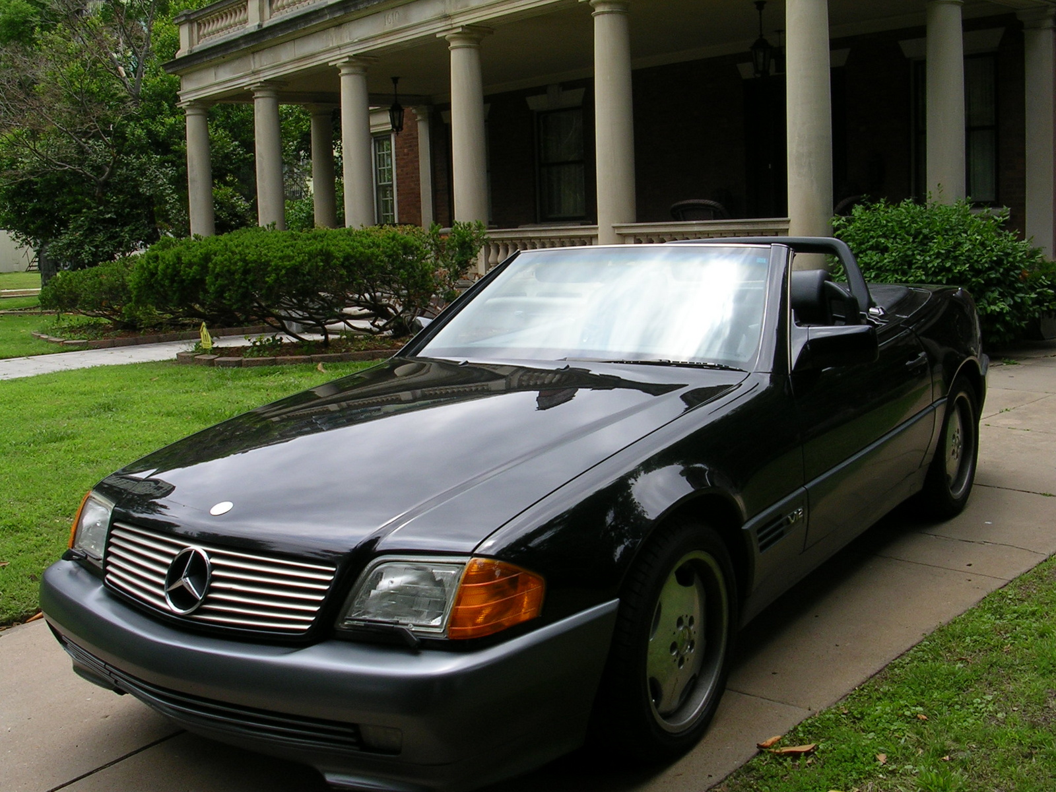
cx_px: 528
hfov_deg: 49.0
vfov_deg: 37.7
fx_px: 1159
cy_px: 396
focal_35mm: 38
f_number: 5.6
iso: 50
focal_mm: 5.8
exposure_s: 1/156
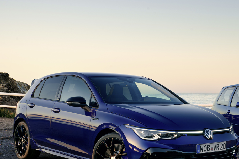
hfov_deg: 29.0
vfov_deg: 20.3
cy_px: 94
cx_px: 208
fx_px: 445
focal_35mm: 67
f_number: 13
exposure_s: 1/4
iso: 64
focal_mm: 34
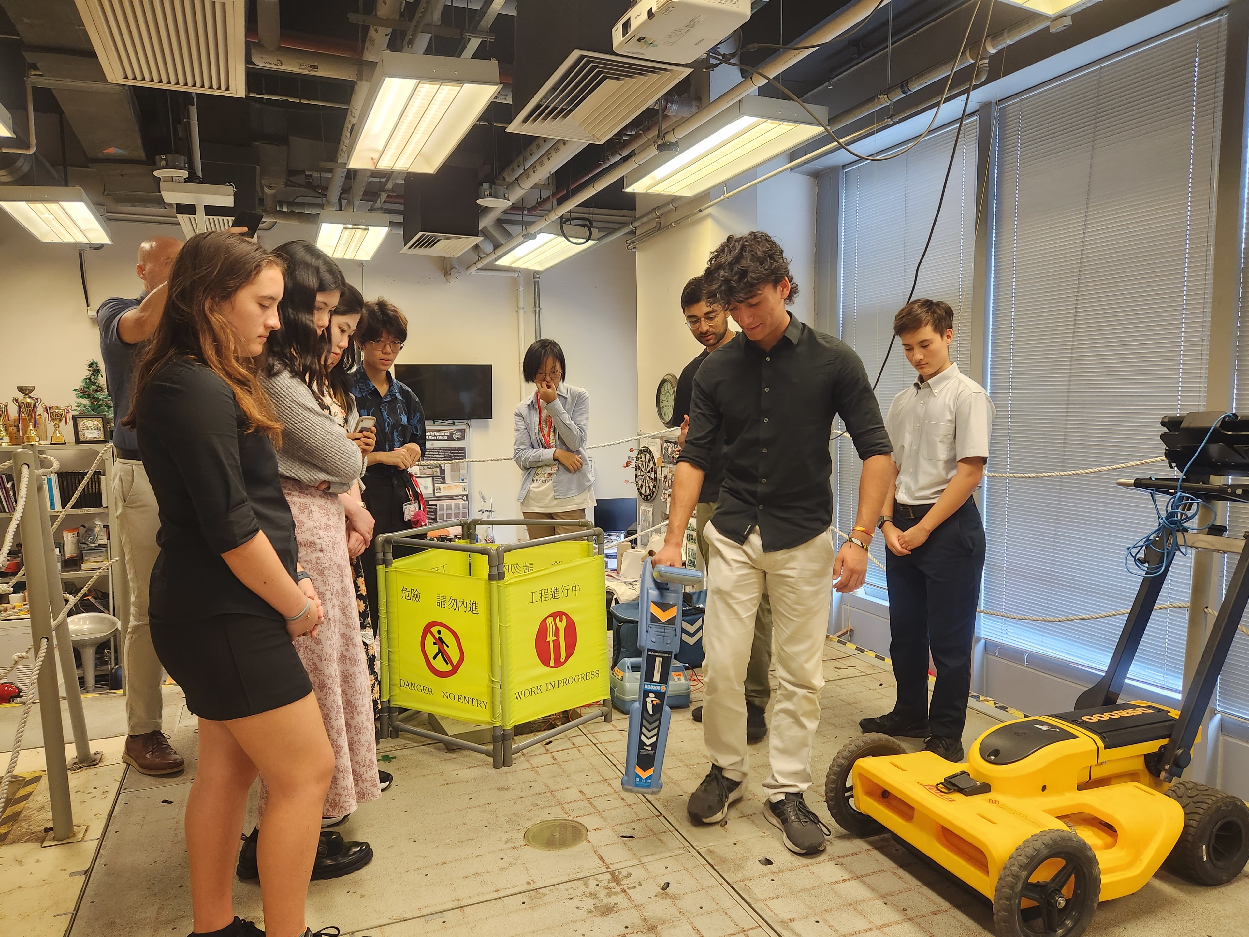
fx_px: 866
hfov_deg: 71.6
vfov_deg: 56.8
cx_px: 635
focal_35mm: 24
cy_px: 488
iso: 250
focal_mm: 5.4
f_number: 1.8
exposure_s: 1/100
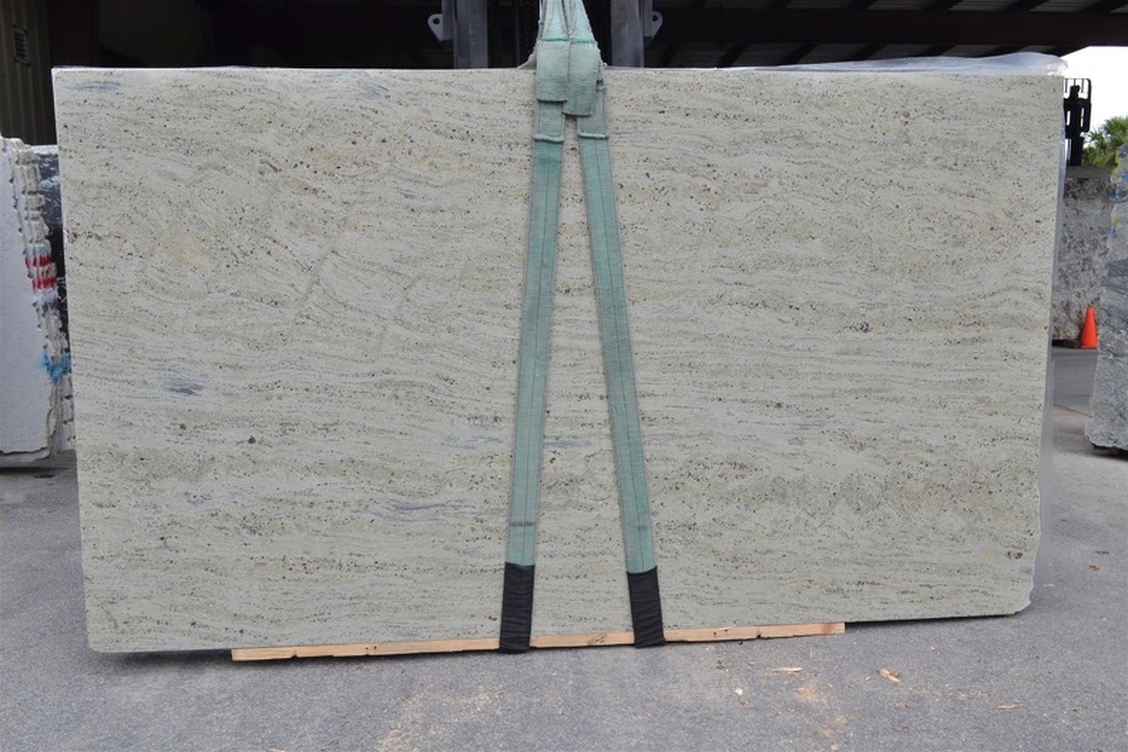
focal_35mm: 36
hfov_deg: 53.1
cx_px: 564
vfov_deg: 36.9
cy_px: 376
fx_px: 1128
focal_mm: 24
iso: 400
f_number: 14
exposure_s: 1/100
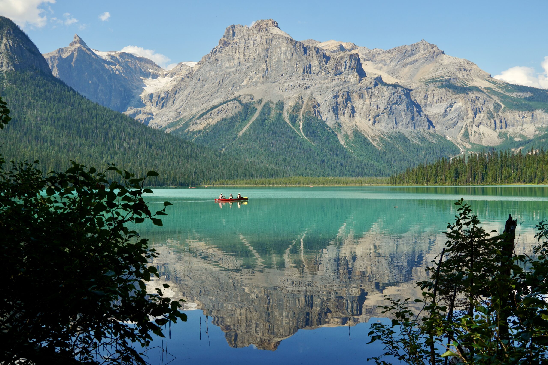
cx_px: 274
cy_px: 182
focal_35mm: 34
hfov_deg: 55.1
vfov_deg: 38.4
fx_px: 525
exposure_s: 1/250
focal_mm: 23
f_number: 5.6
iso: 100
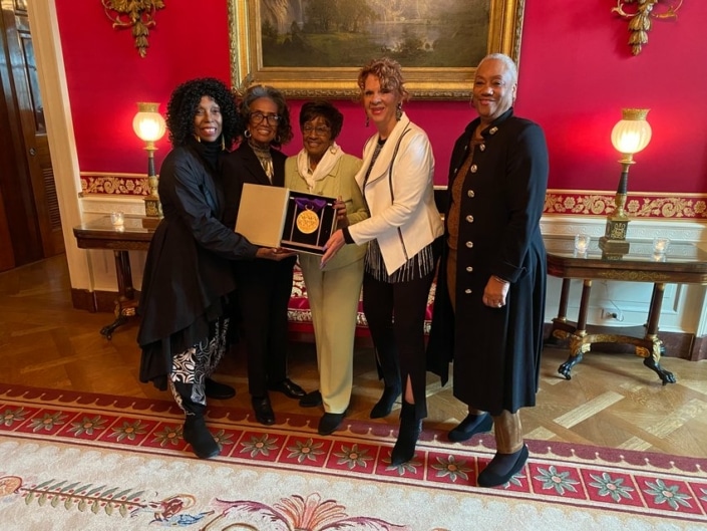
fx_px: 531
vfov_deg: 53.1
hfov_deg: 67.3
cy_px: 266
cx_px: 354
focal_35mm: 26
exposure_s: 1/40
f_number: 1.8
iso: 500
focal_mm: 4.25
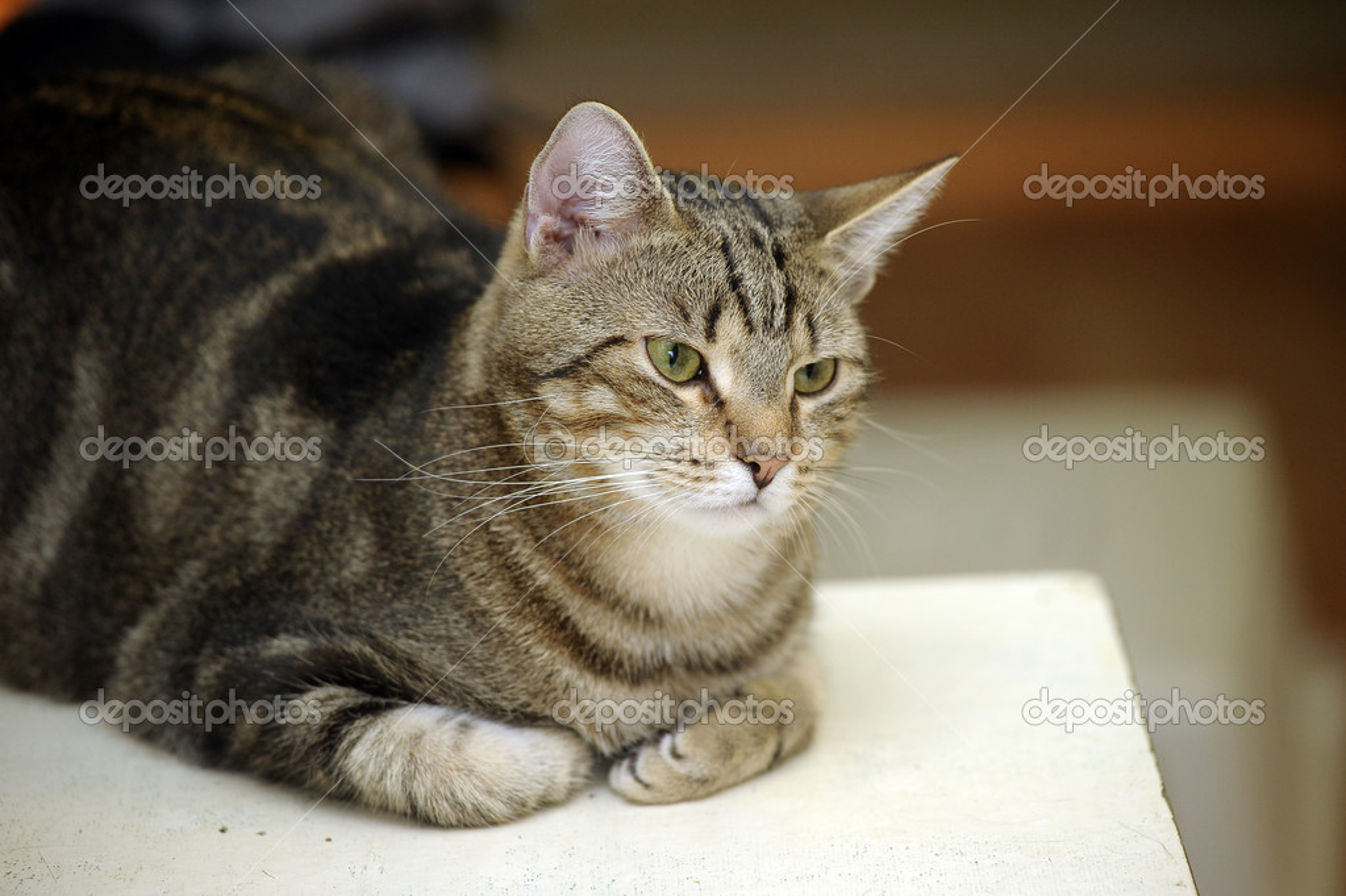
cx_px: 673
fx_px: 5979
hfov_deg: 12.8
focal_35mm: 160
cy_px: 448
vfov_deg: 8.6
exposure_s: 1/200
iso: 1000
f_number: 6.3
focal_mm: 160
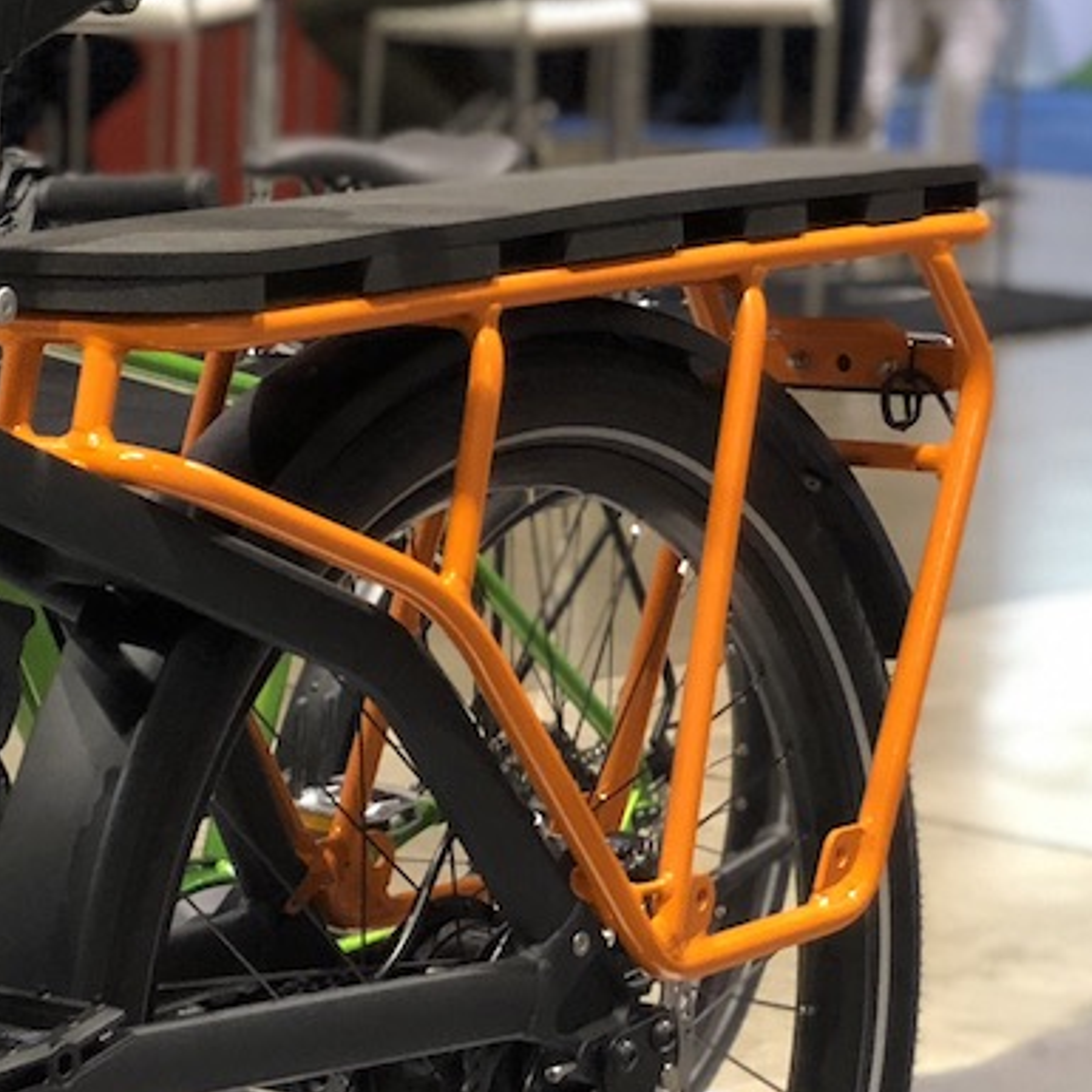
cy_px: 664
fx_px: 5461
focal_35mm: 153
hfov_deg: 11.0
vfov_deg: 11.4
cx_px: -567
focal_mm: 6
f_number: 2.4
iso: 125
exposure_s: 1/24
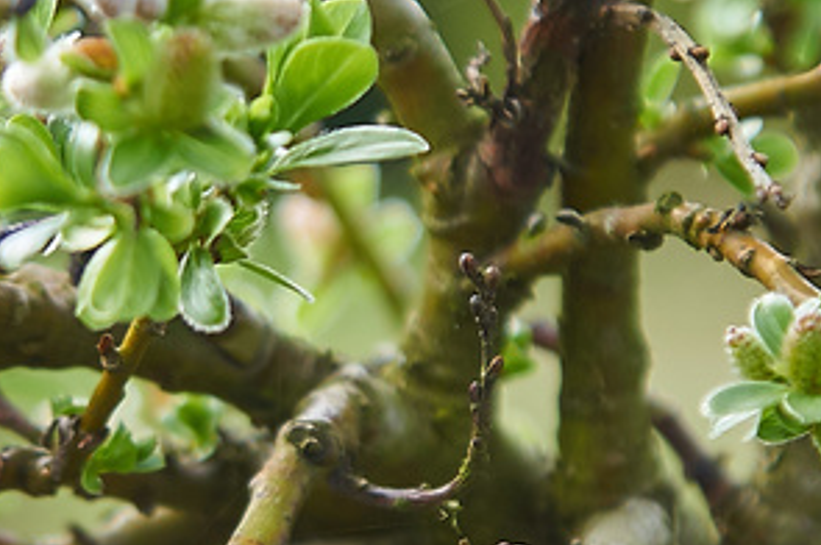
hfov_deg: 7.1
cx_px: 479
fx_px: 6578
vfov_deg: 4.7
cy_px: 339
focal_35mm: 289
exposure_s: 1/250
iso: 100
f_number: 2.8
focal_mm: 35
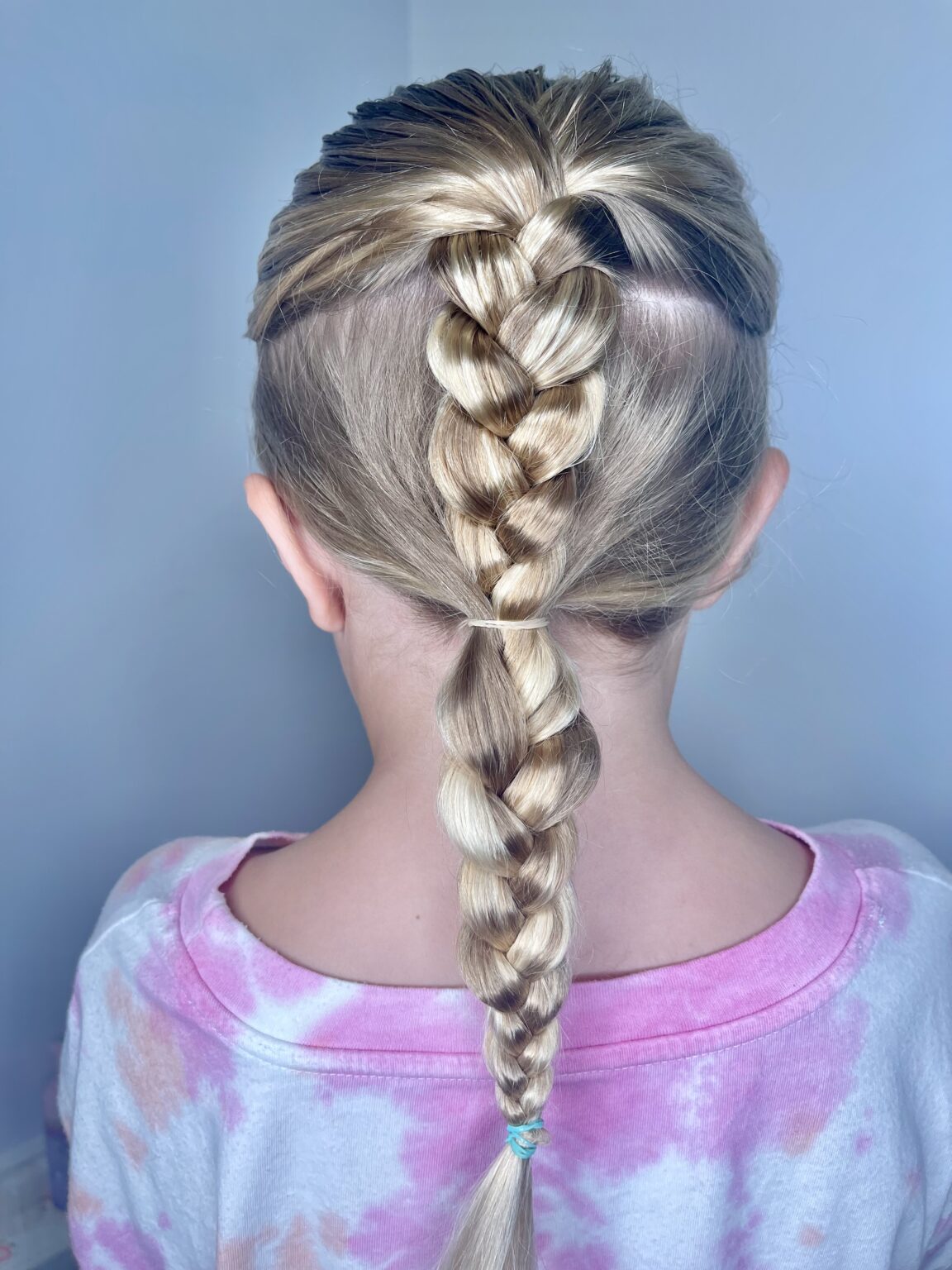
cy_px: 635
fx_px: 953
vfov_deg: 67.3
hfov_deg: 53.1
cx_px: 476
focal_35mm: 26
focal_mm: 5.1
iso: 64
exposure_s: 1/120
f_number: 1.6
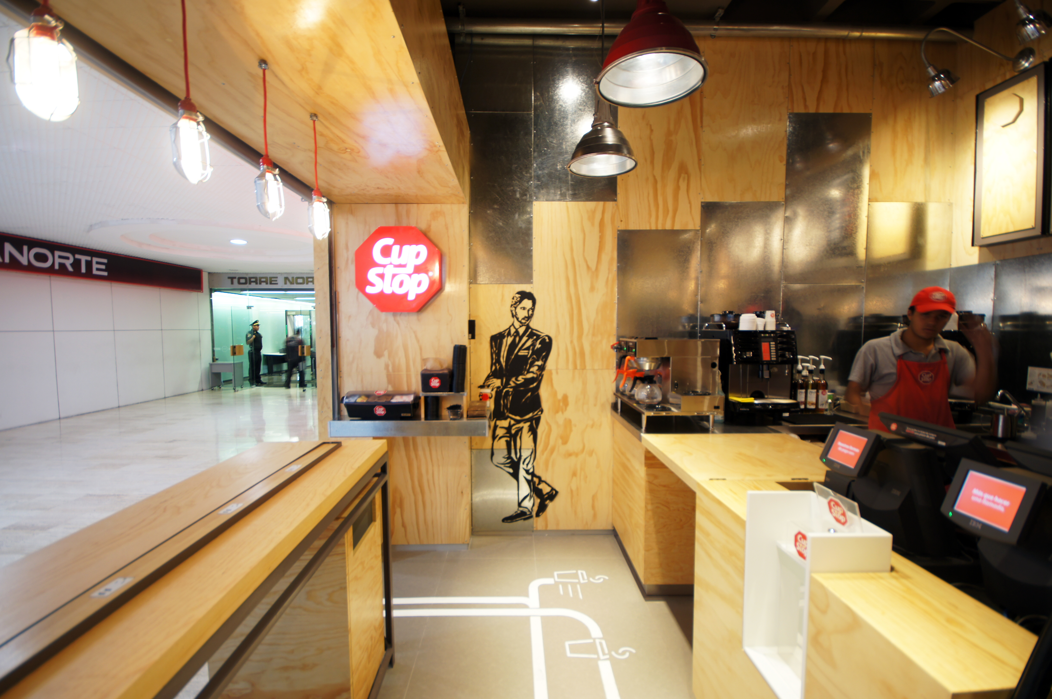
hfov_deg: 100.4
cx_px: 526
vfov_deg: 77.2
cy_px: 350
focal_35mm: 15
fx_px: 438
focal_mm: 10
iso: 100
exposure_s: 1/4
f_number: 4
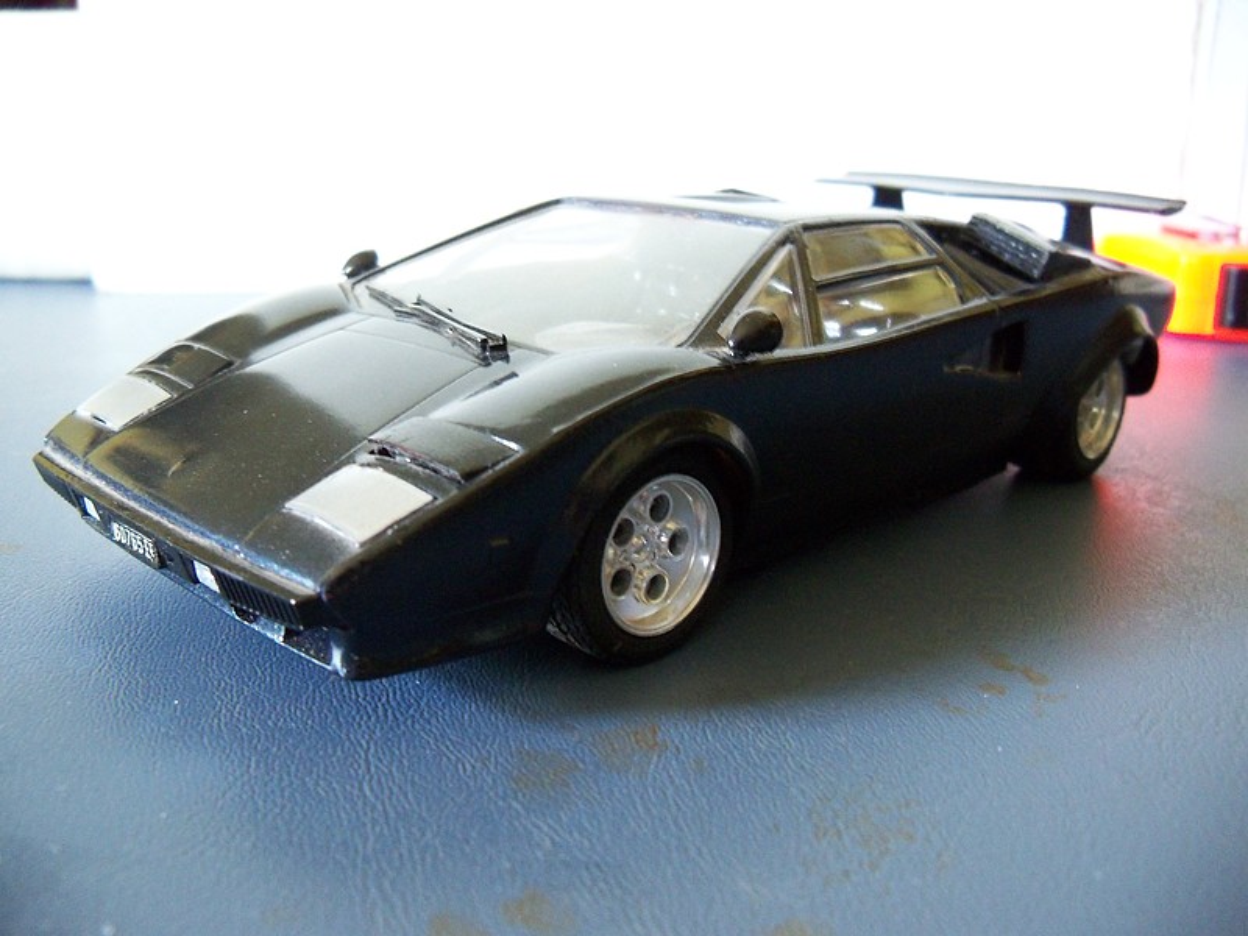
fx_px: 1262
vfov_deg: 40.7
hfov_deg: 52.6
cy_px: 468
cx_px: 624
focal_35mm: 35
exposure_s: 1/3.2
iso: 400
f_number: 3.5
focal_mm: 6.2
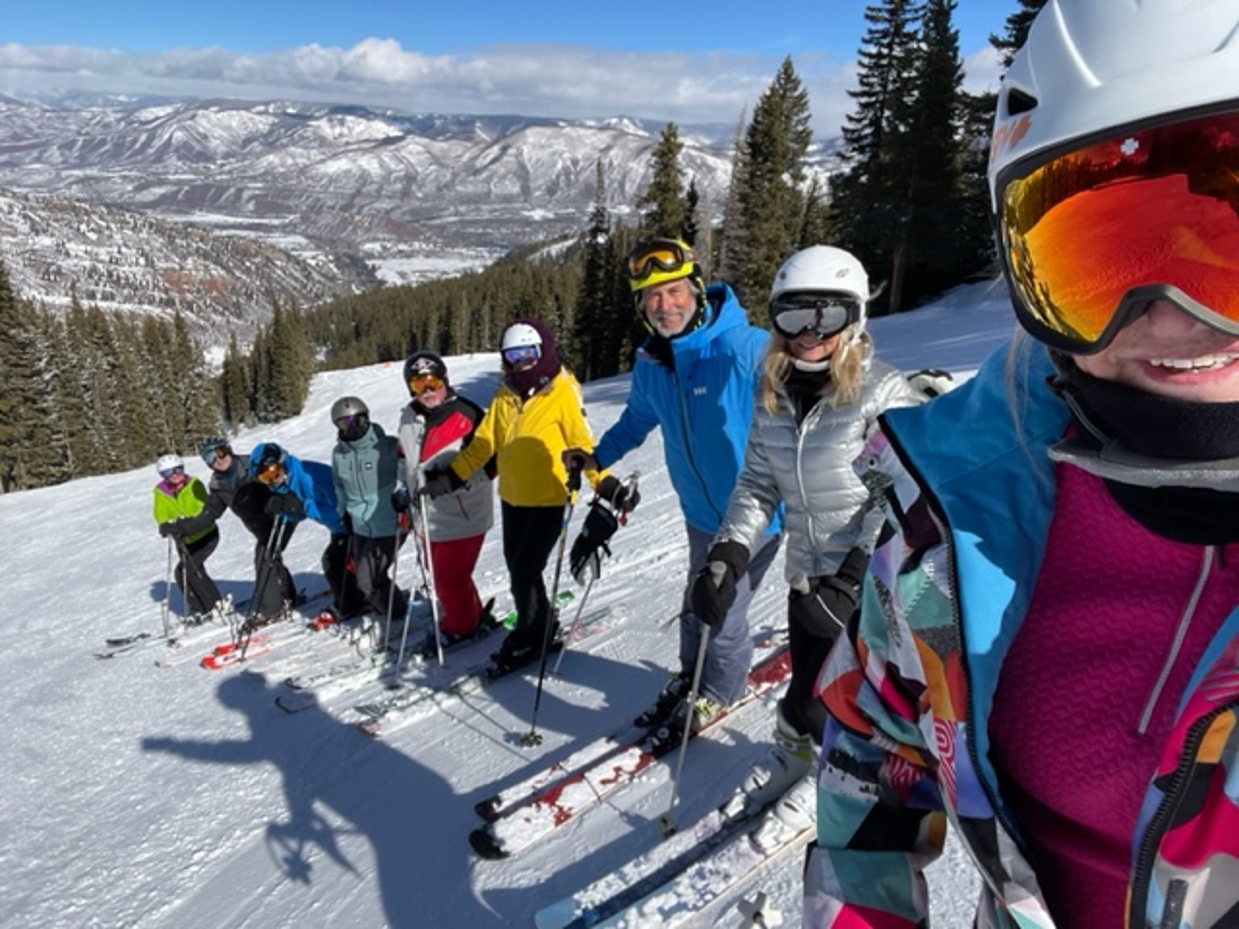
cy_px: 464
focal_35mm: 23
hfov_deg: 73.9
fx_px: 823
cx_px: 620
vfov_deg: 58.9
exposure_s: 1/2155
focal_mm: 2.71
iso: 25
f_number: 2.2
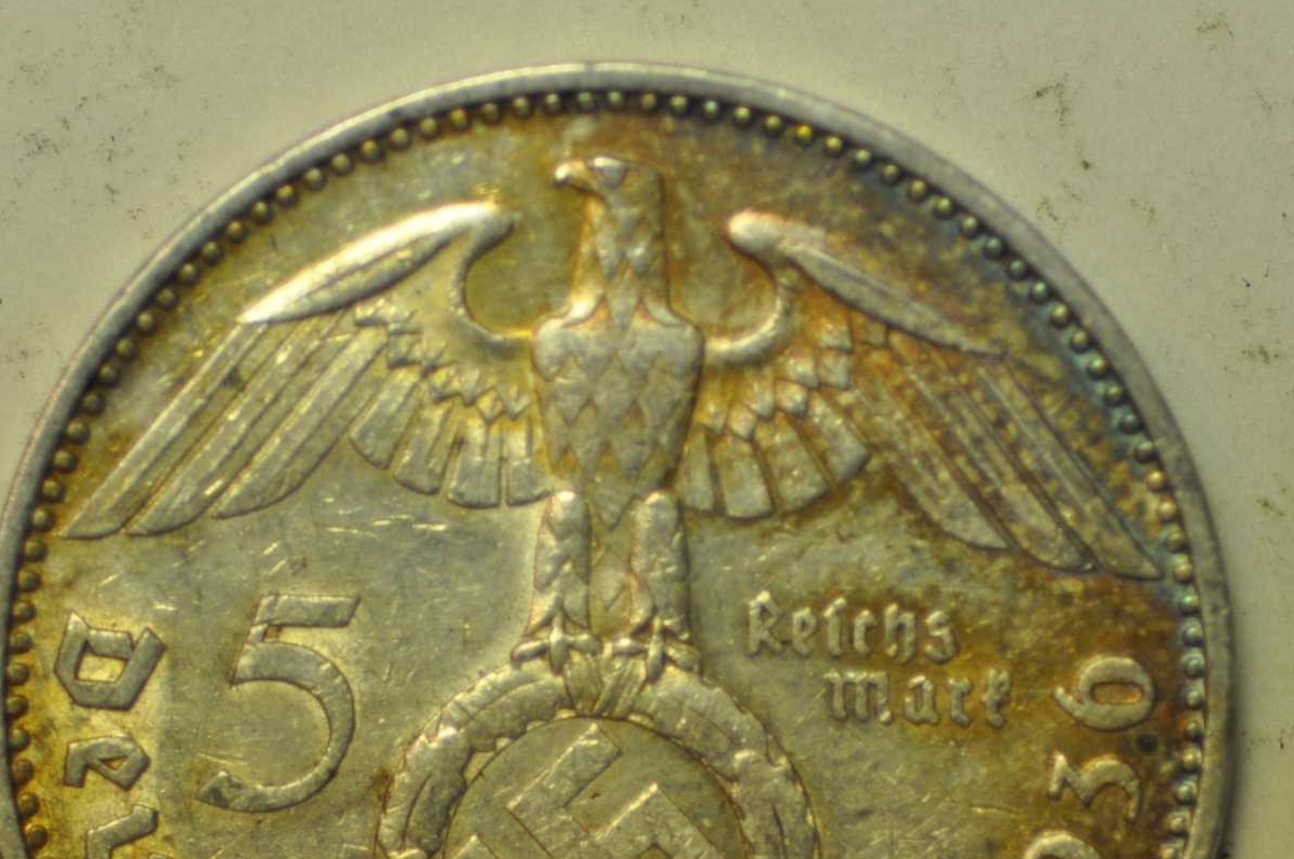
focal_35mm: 161
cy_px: 754
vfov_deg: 8.5
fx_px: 5779
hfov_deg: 12.8
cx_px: 631
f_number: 4
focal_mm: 60
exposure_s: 1/250
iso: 400
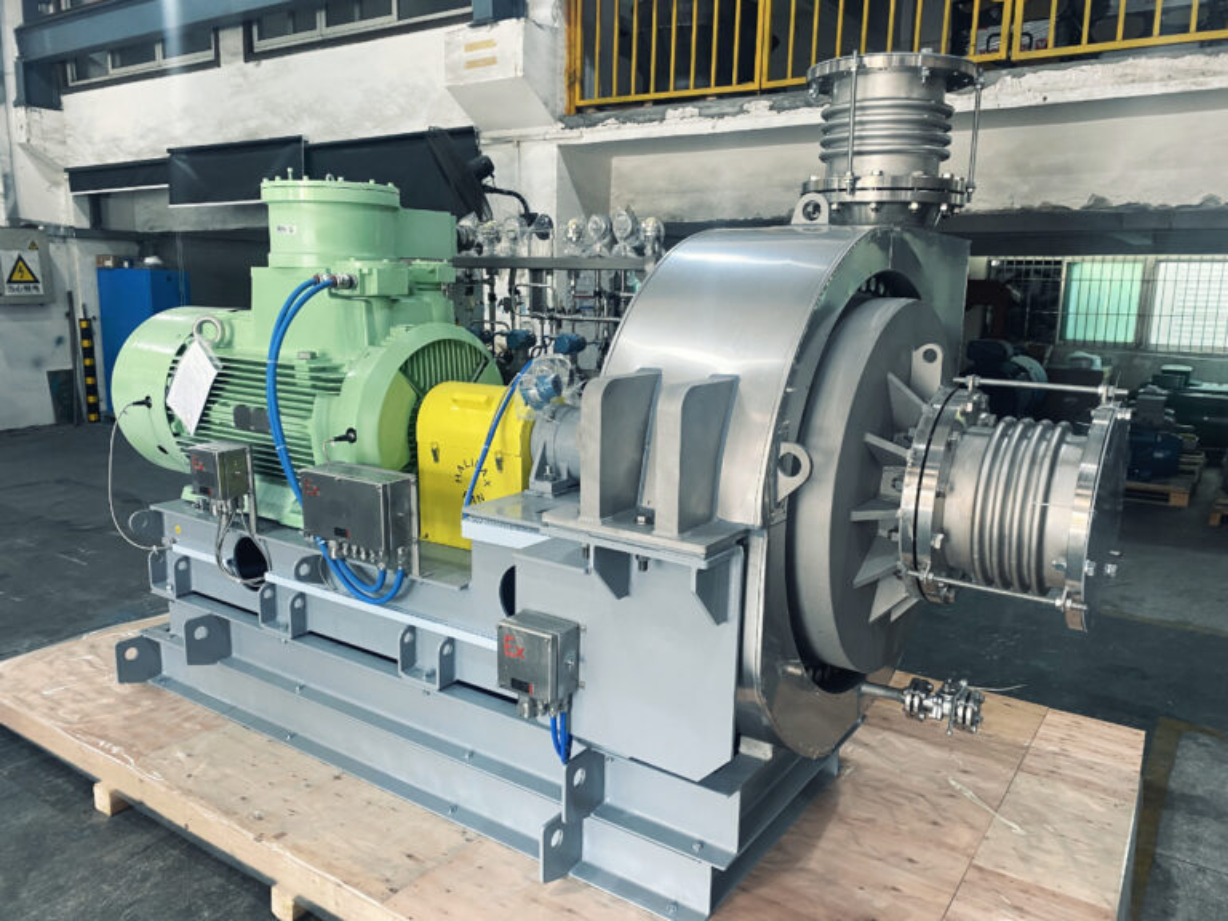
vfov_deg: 53.1
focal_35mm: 26
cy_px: 460
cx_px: 614
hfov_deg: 67.3
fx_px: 922
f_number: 1.8
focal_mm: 4.2
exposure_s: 1/50
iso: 125
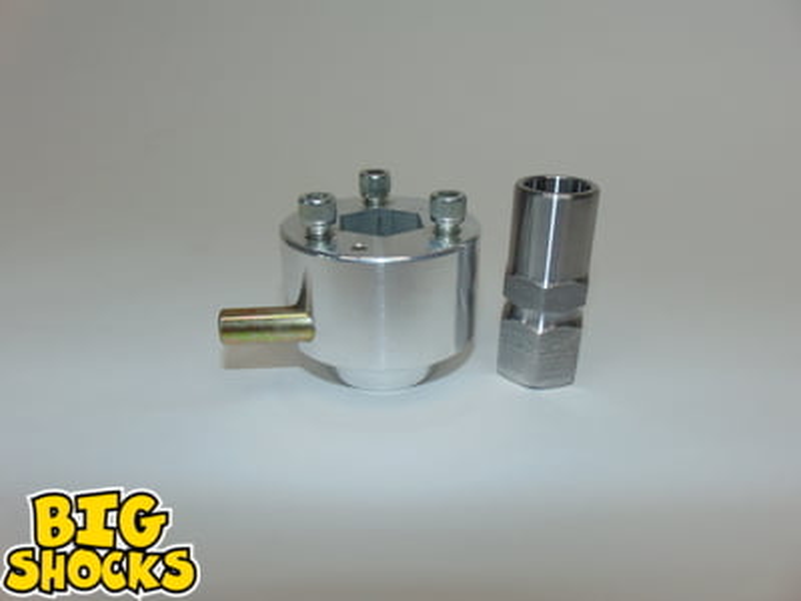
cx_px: 400
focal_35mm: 25
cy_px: 300
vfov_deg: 54.9
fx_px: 578
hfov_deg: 69.4
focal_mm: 4.5
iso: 80
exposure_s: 1/30
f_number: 7.7
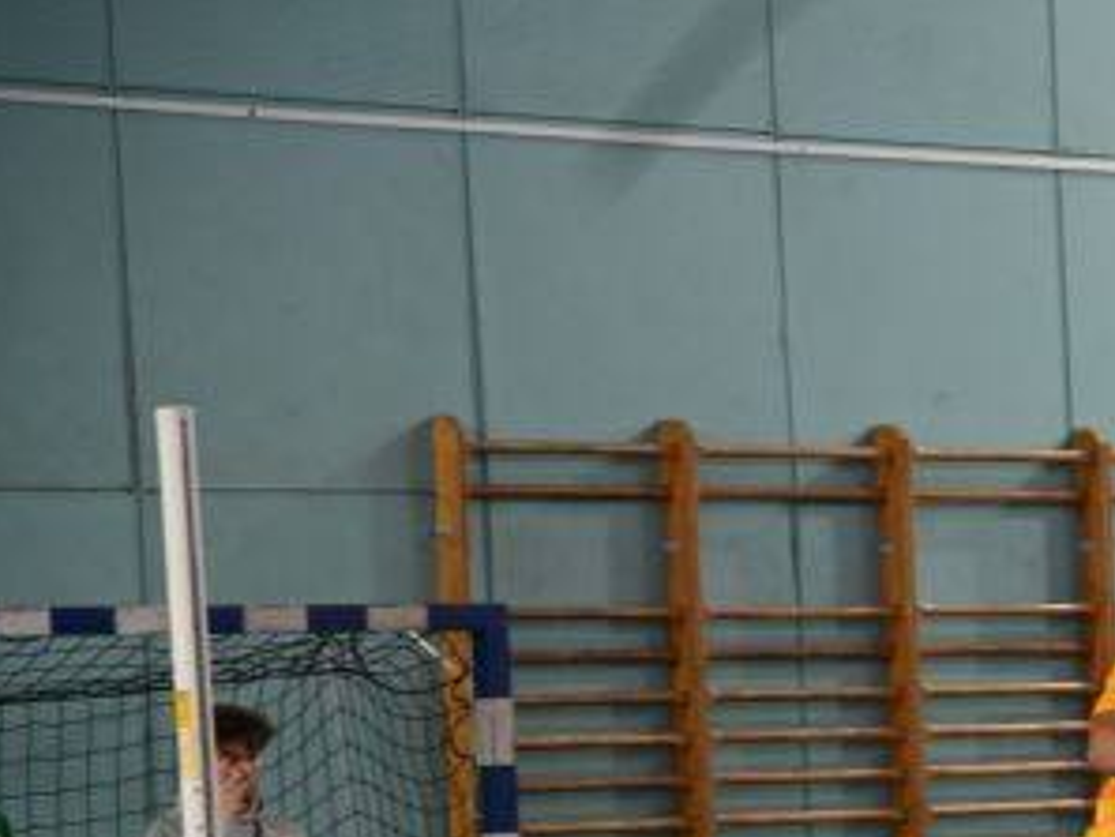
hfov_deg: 10.7
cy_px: 875
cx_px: 1479
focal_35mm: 181
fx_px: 5832
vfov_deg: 8.2
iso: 720
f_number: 2.8
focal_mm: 70
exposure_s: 1/125
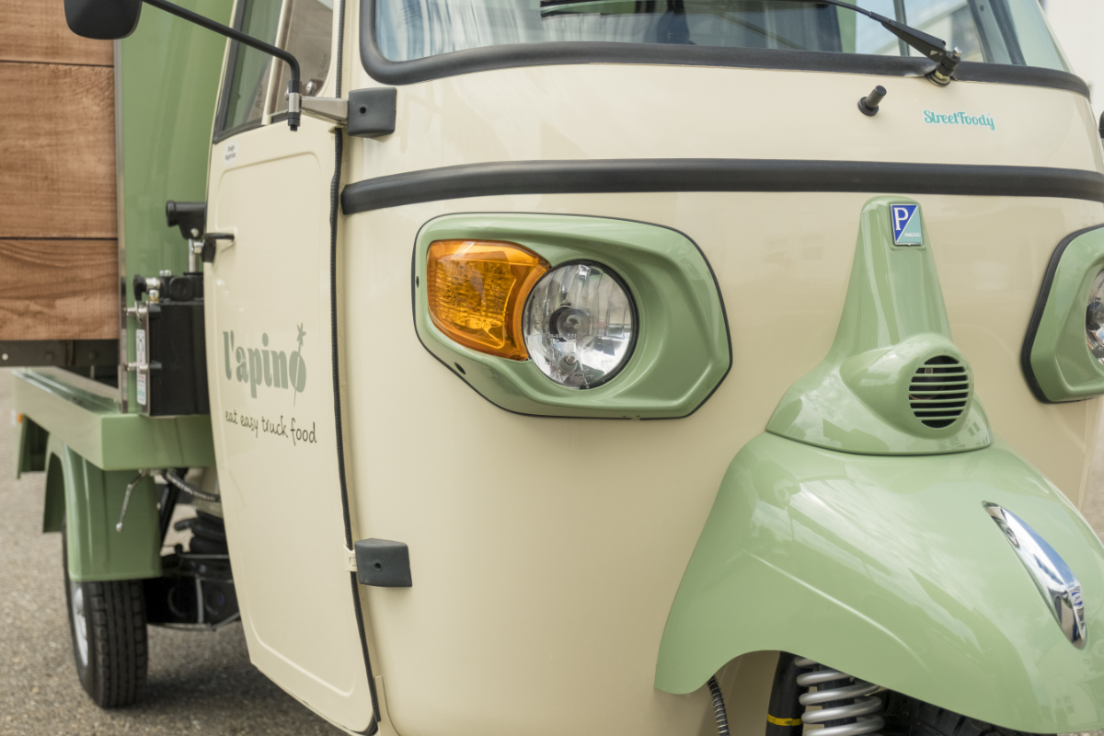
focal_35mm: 55
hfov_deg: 36.2
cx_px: 552
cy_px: 368
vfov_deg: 24.6
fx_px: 1687
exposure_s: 1/15
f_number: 11
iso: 400
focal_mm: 36.5
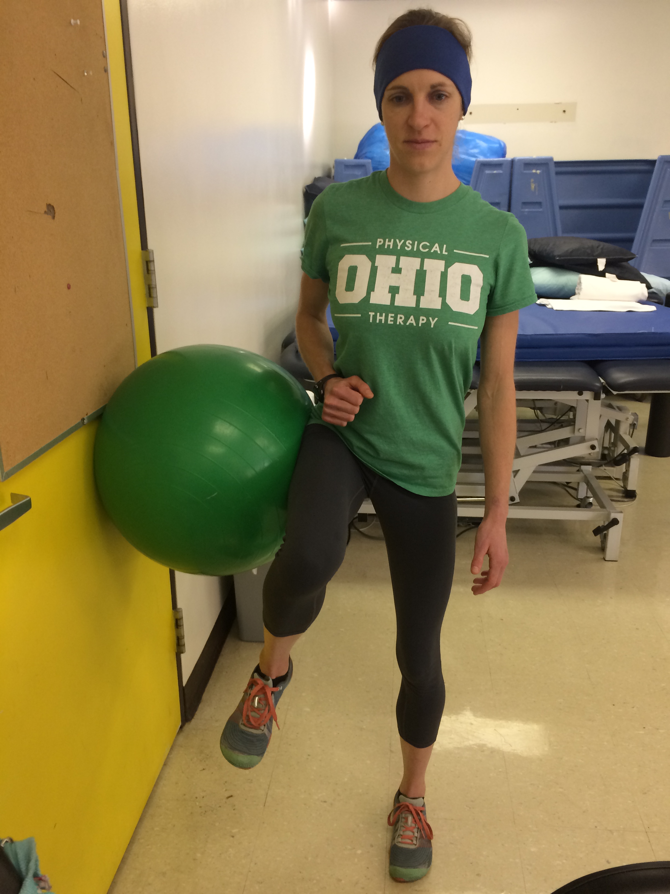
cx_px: 335
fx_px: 748
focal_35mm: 29
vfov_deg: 61.7
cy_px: 447
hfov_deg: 48.2
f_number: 2.2
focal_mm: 4.15
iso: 80
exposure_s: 1/30
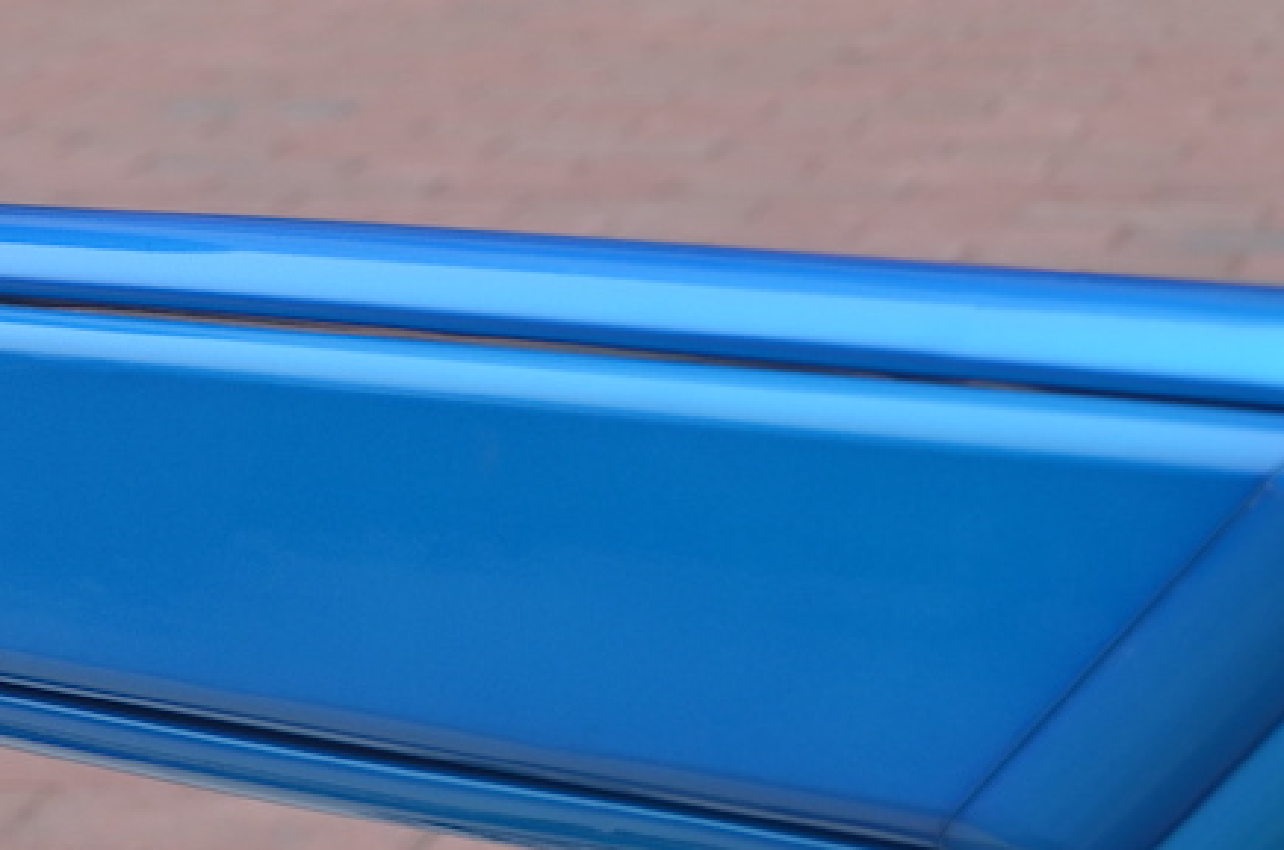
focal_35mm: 121
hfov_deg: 16.9
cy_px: 840
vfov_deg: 11.2
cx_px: 331
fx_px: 4292
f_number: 4
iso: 200
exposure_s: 1/800
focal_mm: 25
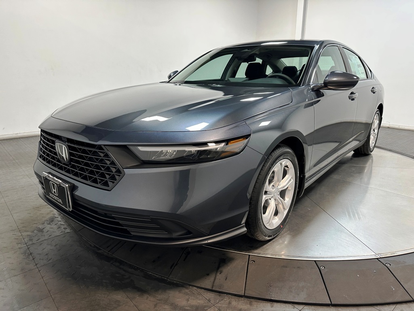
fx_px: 287
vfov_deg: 56.8
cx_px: 207
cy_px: 156
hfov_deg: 71.6
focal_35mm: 24
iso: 400
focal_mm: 6.86
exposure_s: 1/60
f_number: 1.78
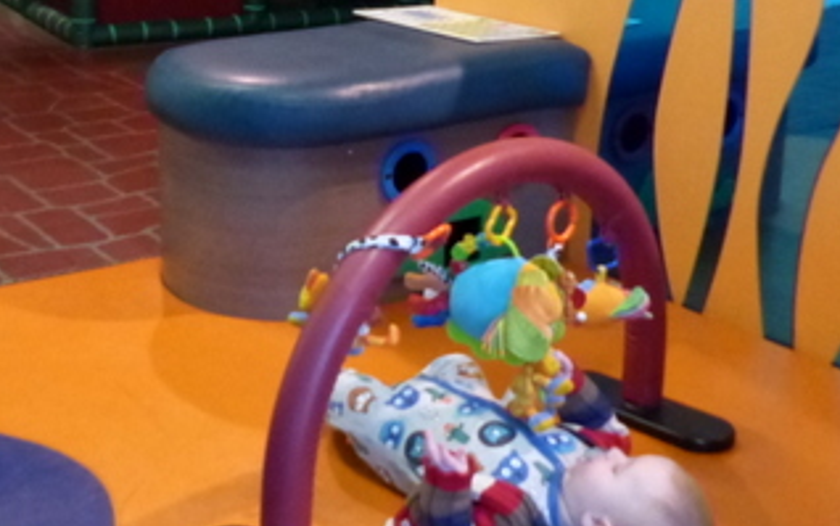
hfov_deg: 36.2
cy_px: 139
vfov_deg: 23.4
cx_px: 238
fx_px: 1260
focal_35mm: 55
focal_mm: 4.5
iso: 800
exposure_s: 1/50
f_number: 2.8
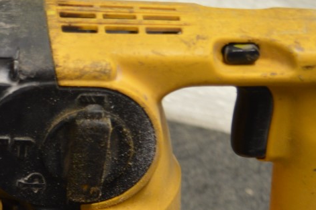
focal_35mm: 140
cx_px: -90
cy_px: 276
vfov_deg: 9.6
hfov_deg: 14.1
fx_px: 1225
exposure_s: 1/15
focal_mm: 27
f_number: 4
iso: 400
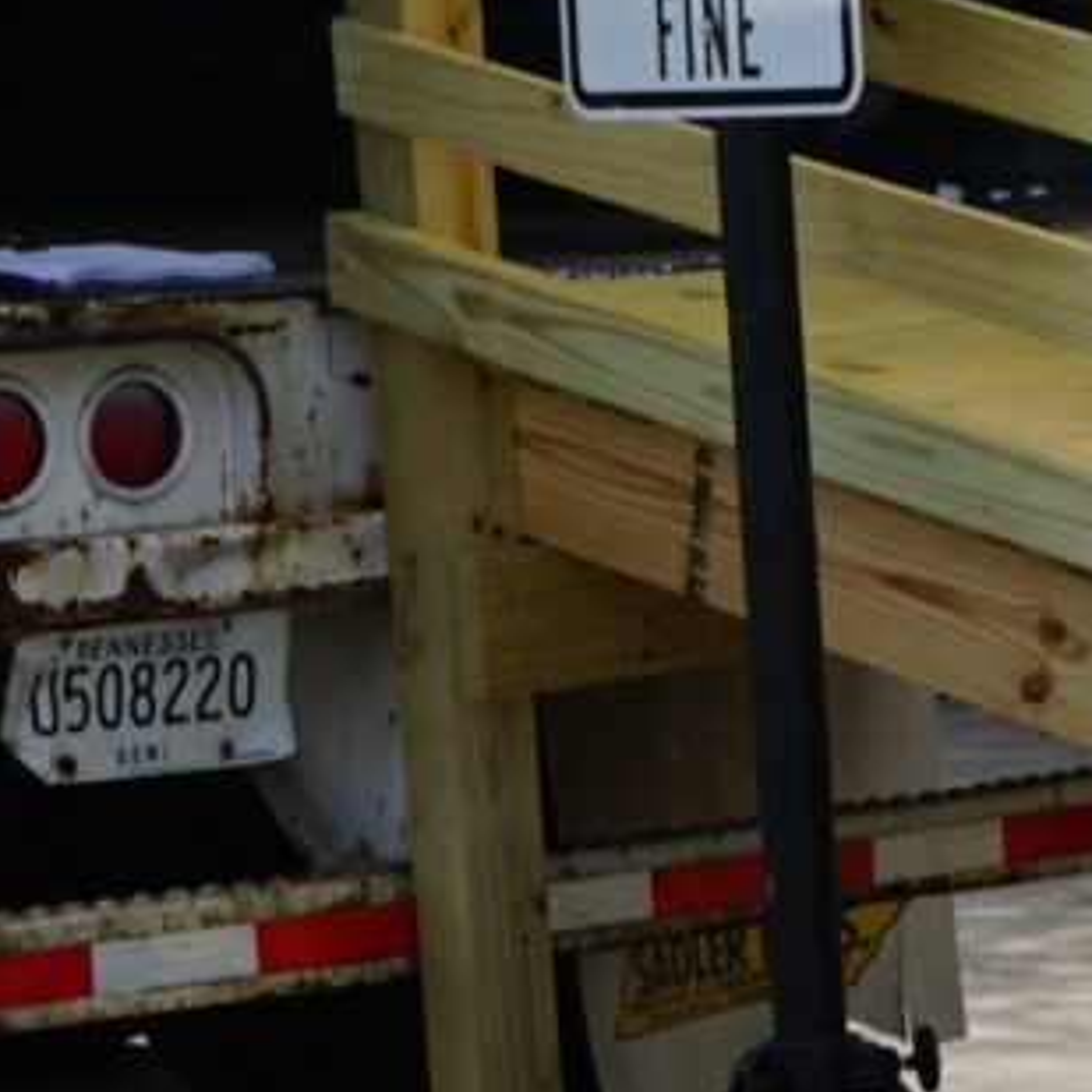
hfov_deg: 8.2
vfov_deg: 8.9
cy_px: 610
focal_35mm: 197
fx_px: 7031
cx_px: 2537
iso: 100
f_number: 11
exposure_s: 1/125
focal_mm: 28
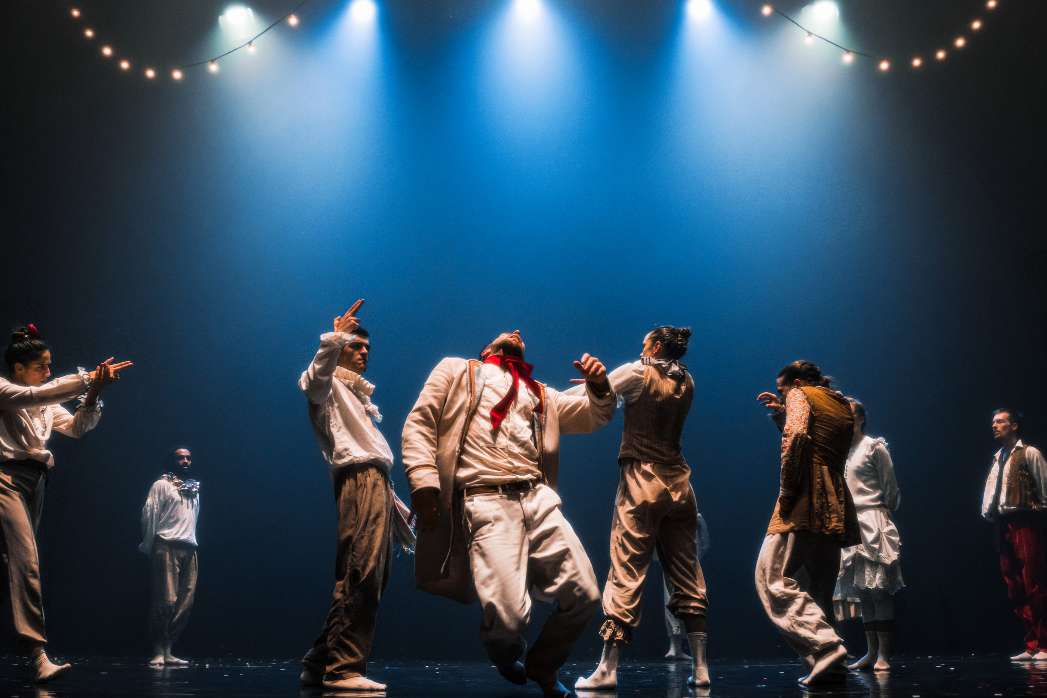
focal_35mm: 36
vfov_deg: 36.9
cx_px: 524
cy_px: 349
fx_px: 1047
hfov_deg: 53.1
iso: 2000
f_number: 2.8
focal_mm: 24
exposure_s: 1/400
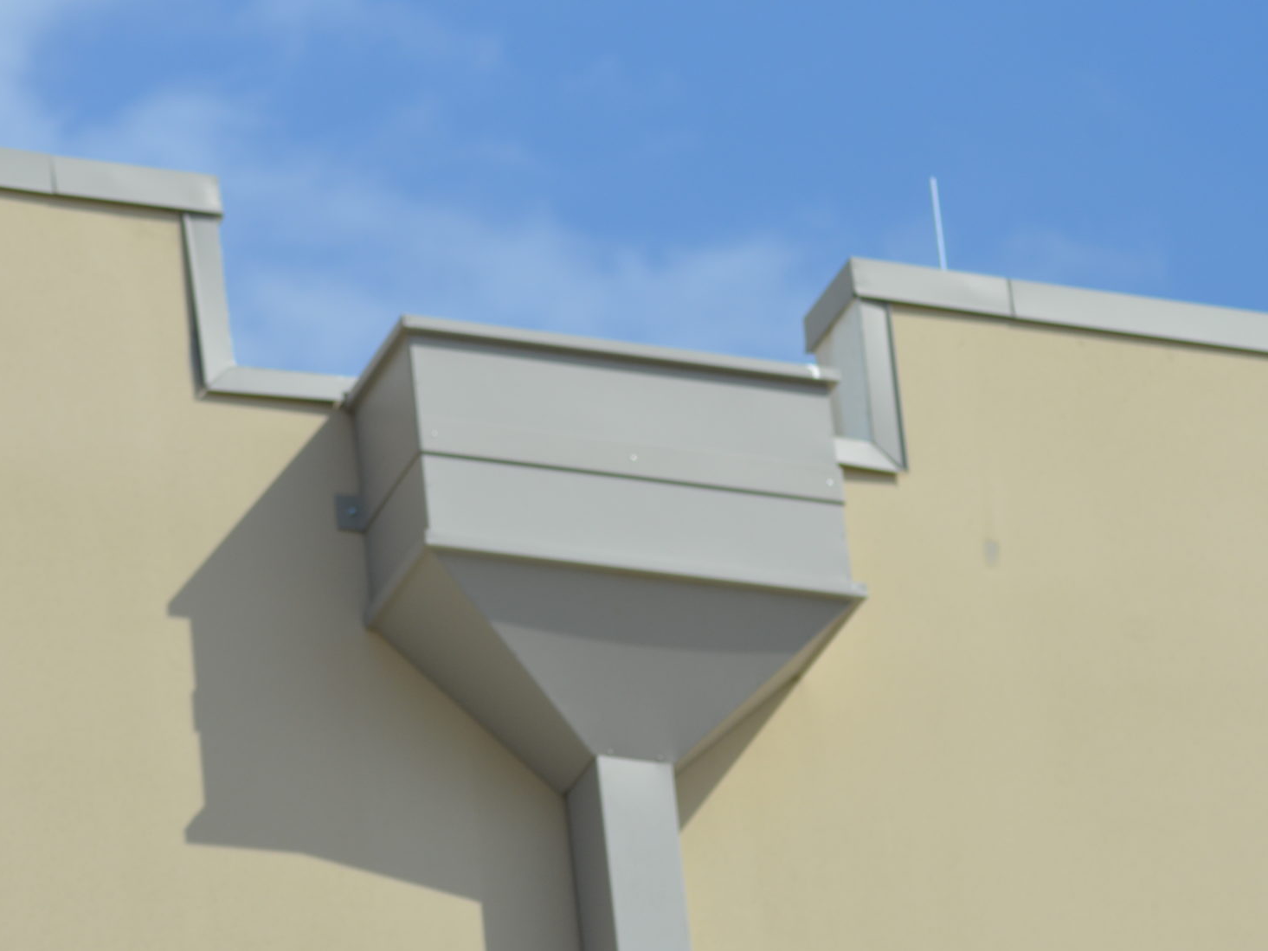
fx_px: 9952
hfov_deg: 7.3
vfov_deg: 5.5
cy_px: 468
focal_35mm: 272
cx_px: 493
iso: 250
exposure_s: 1/2000
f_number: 5.6
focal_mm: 135
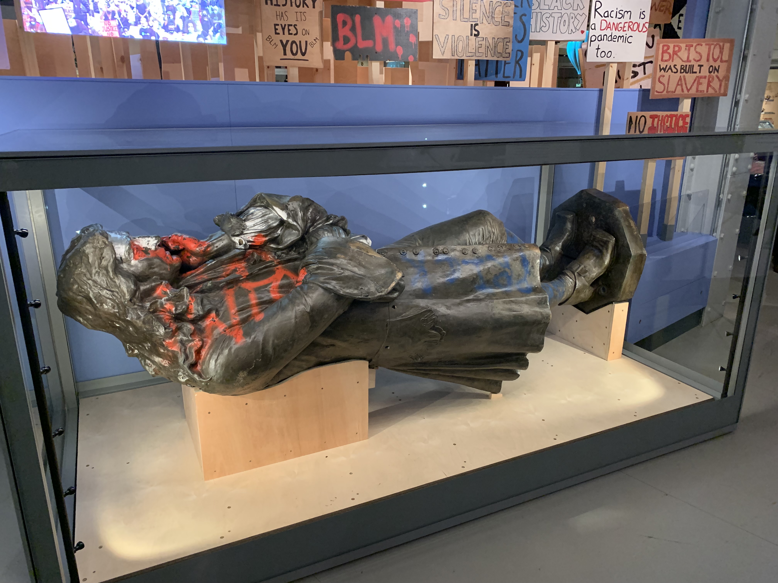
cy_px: 292
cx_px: 389
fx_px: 584
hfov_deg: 67.3
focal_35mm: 26
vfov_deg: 53.1
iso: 500
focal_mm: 4.25
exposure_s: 1/26
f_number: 1.8
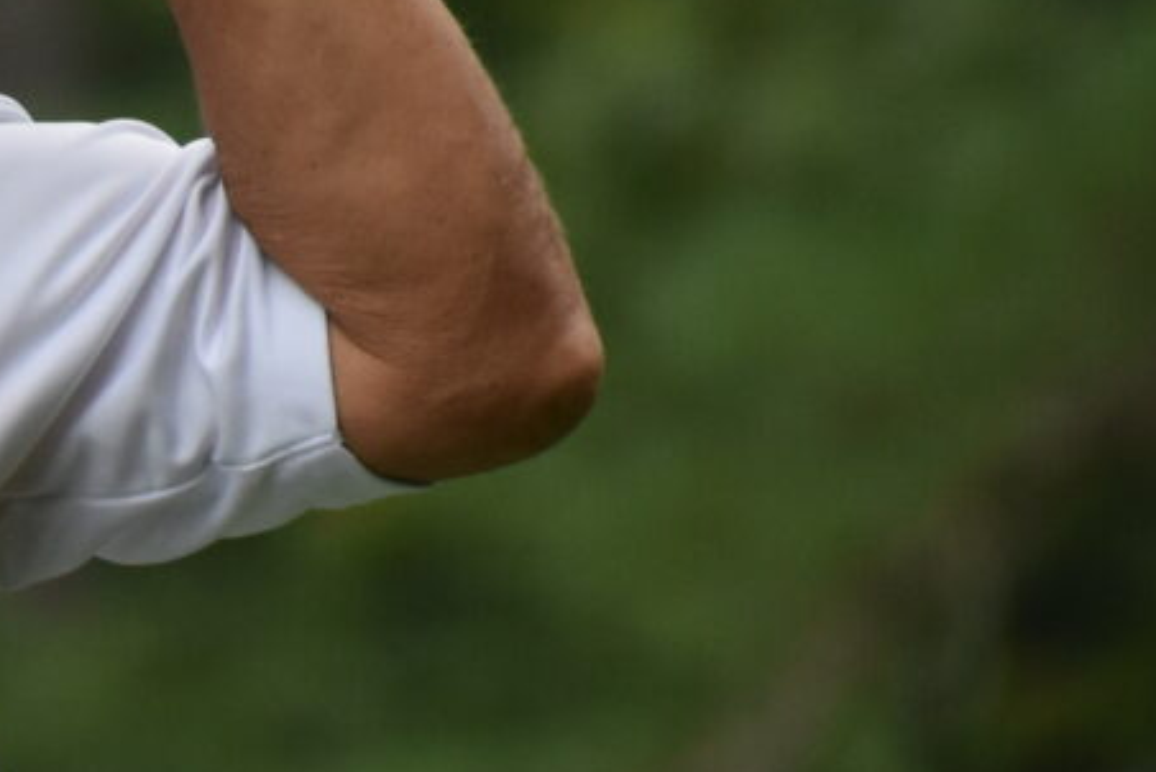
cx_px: -882
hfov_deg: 1.6
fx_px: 41448
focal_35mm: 1290
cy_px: 750
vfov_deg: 1.1
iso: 800
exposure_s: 1/640
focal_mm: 190
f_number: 5.3
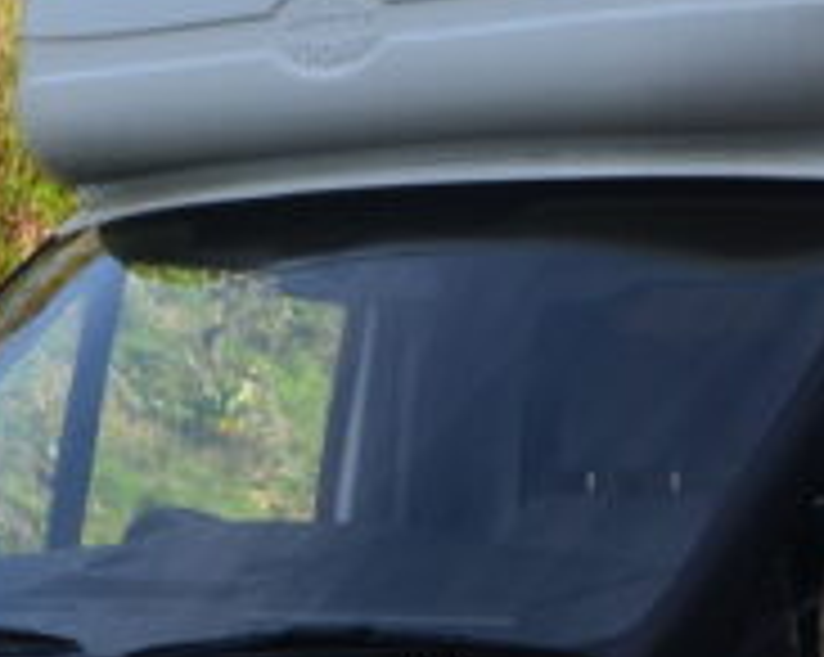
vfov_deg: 8.9
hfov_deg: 10.8
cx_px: 1157
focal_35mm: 173
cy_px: 594
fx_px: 4214
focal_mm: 22
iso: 200
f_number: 11
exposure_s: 1/125
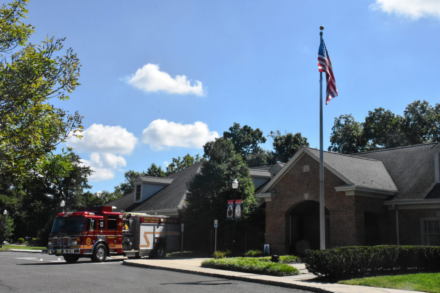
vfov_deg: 29.9
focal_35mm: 45
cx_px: 220
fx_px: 550
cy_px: 146
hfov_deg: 43.6
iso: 5000
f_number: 22
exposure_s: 1/1600
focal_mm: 30
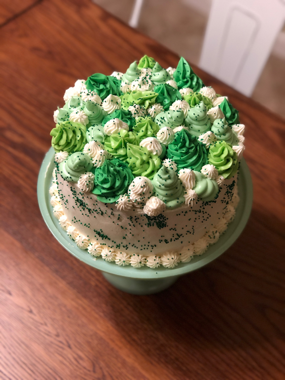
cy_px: 190
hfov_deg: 25.7
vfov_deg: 33.8
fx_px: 626
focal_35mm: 57
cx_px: 142
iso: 200
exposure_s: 1/30
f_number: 2.8
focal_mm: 6.6
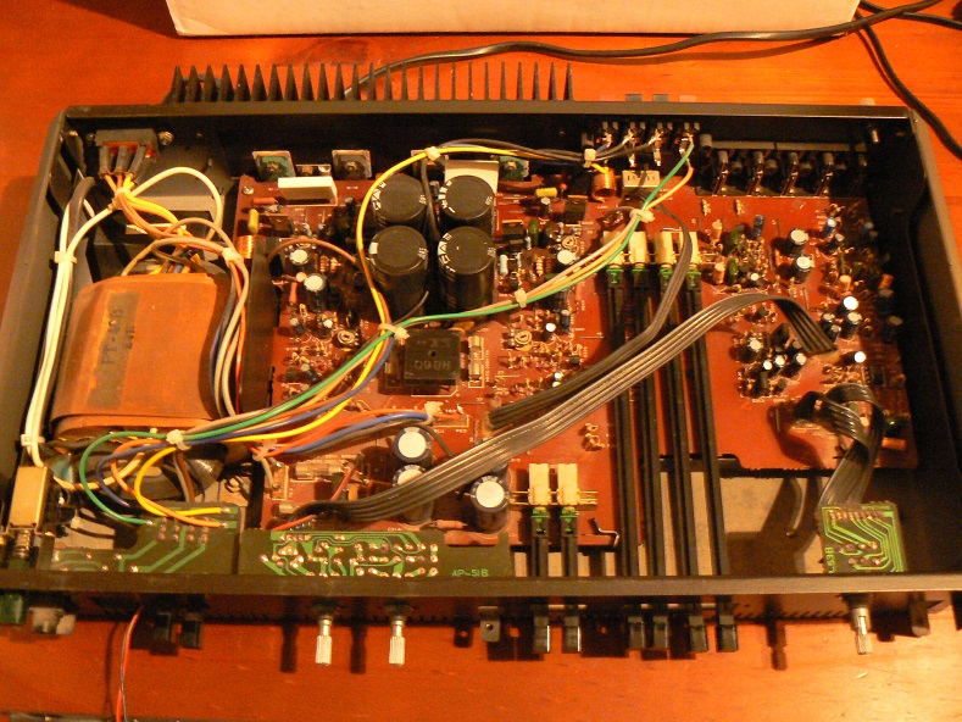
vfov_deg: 39.7
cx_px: 481
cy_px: 361
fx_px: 1001
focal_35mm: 36
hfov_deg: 51.3
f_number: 2.8
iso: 400
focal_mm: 6
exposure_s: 1/4
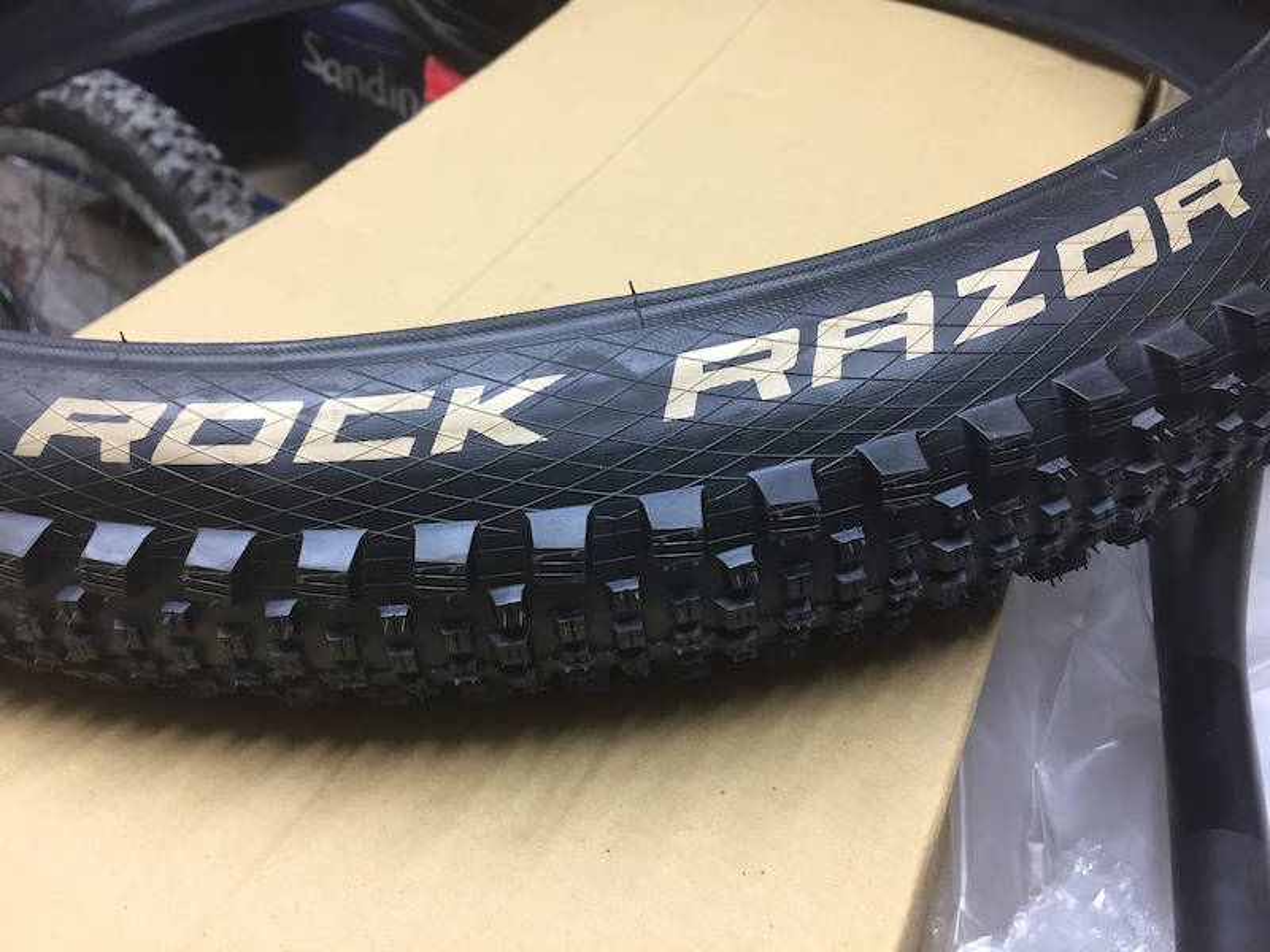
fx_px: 1064
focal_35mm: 29
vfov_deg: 48.2
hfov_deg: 61.7
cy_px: 476
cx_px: 635
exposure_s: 1/33
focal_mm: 4.15
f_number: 2.2
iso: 100
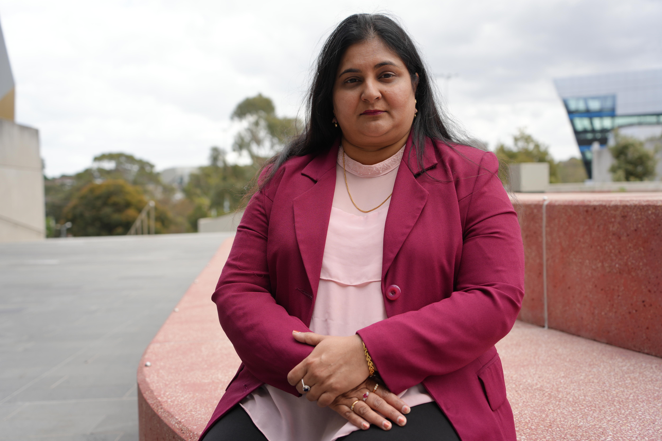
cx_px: 331
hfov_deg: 44.5
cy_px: 220
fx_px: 809
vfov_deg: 30.5
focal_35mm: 44
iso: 100
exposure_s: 1/320
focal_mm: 44
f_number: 4.5
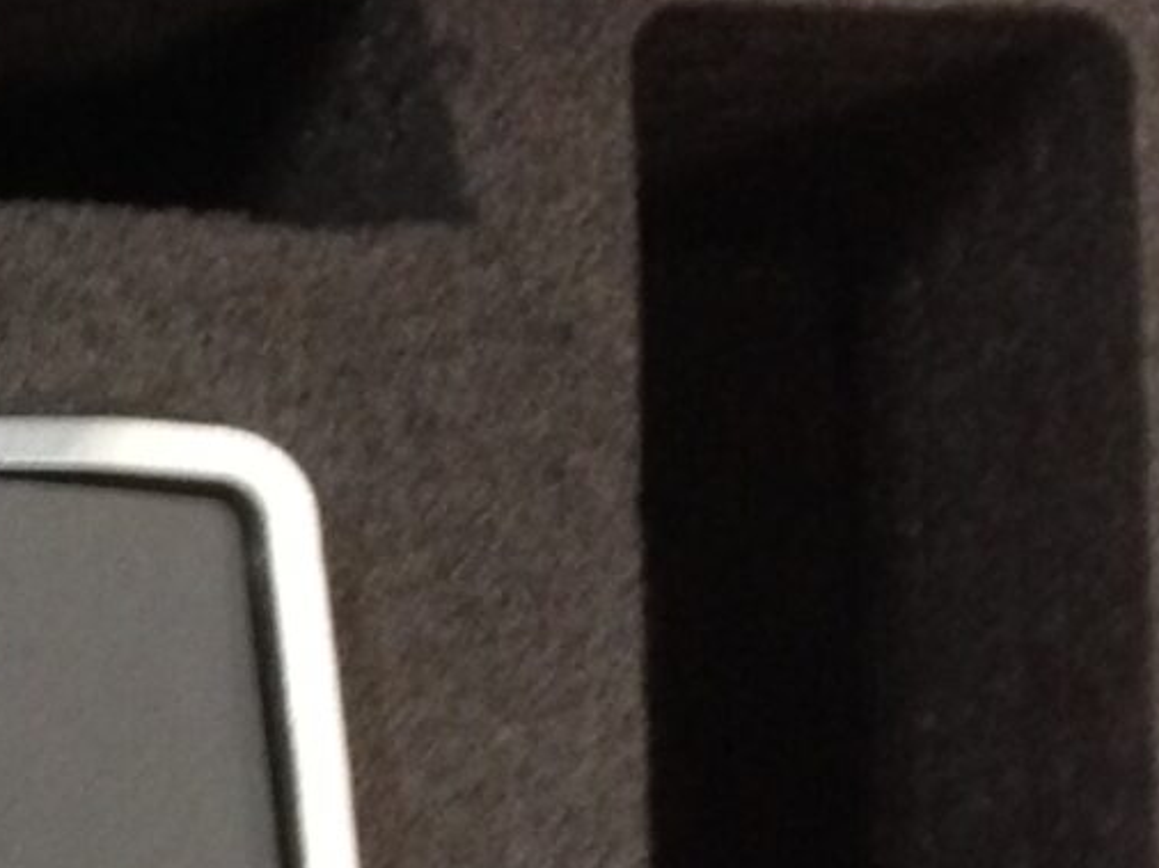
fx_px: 5589
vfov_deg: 8.7
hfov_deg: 10.9
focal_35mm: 167
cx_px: -1093
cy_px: 1289
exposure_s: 1/20
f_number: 2.4
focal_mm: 4.12
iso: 160
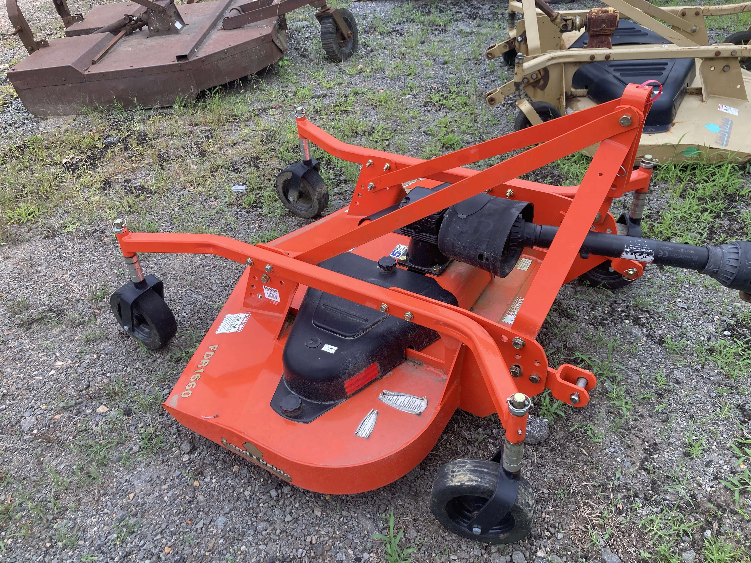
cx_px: 376
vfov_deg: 49.7
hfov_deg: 63.4
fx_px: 607
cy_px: 282
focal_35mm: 28
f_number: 1.8
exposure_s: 1/277
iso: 20
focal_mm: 3.99
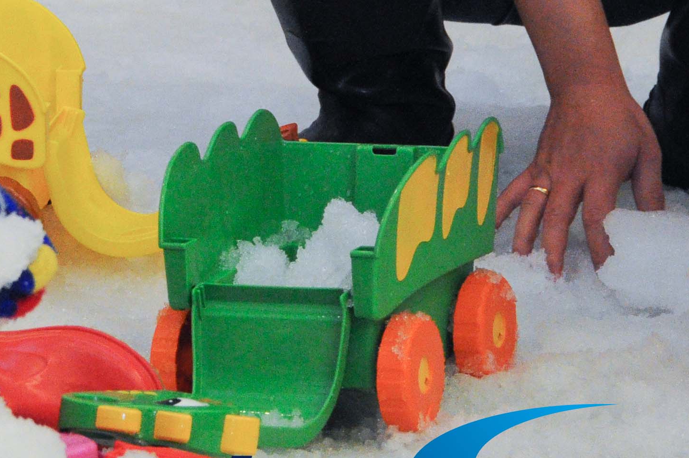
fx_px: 3919
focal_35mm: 205
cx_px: -10
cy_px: 15
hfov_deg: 10.0
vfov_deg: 6.7
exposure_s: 1/125
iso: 1600
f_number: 5.6
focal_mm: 46
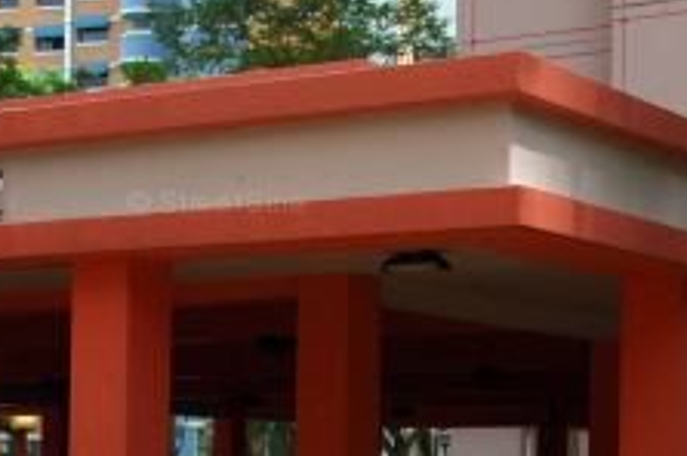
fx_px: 2043
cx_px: 357
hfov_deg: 19.1
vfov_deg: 12.6
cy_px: 442
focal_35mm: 107
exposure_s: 1/640
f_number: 4.2
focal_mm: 29
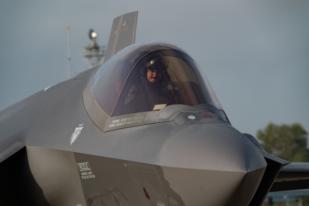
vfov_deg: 3.4
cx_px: 154
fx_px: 3431
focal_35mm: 400
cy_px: 103
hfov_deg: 5.2
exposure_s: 1/320
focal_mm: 400
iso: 250
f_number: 10
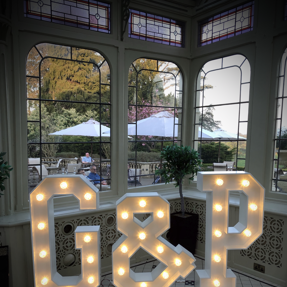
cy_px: 194
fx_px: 328
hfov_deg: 47.2
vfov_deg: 46.4
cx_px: 143
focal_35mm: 35
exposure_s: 1/108
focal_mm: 3.99
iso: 40
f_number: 1.8
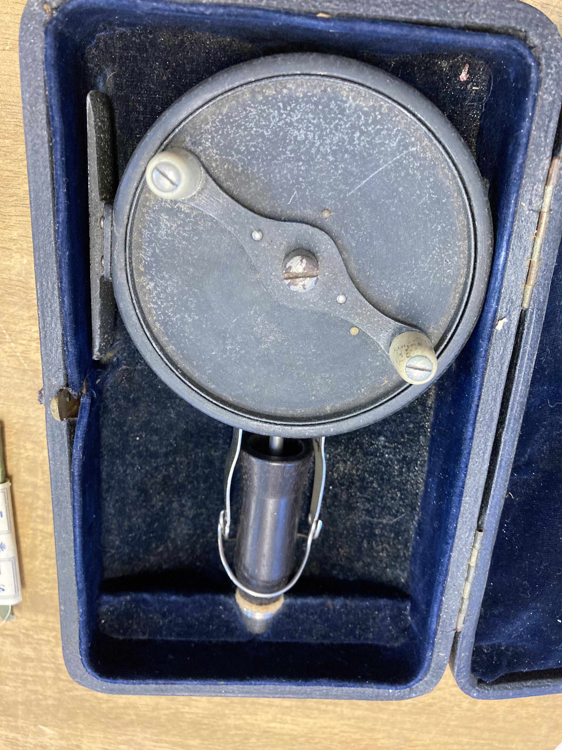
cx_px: 281
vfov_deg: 63.4
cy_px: 375
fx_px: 606
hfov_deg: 49.7
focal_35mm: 28
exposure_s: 1/50
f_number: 1.8
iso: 320
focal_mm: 3.99
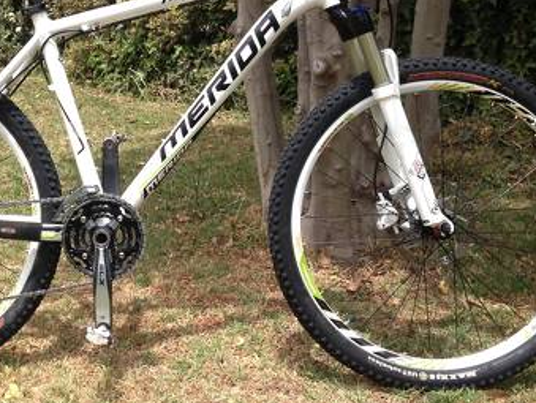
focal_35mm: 66
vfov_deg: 22.2
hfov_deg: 29.1
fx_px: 1023
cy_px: 122
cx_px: 161
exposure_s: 1/1200
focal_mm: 4.28
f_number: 2.4
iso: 64
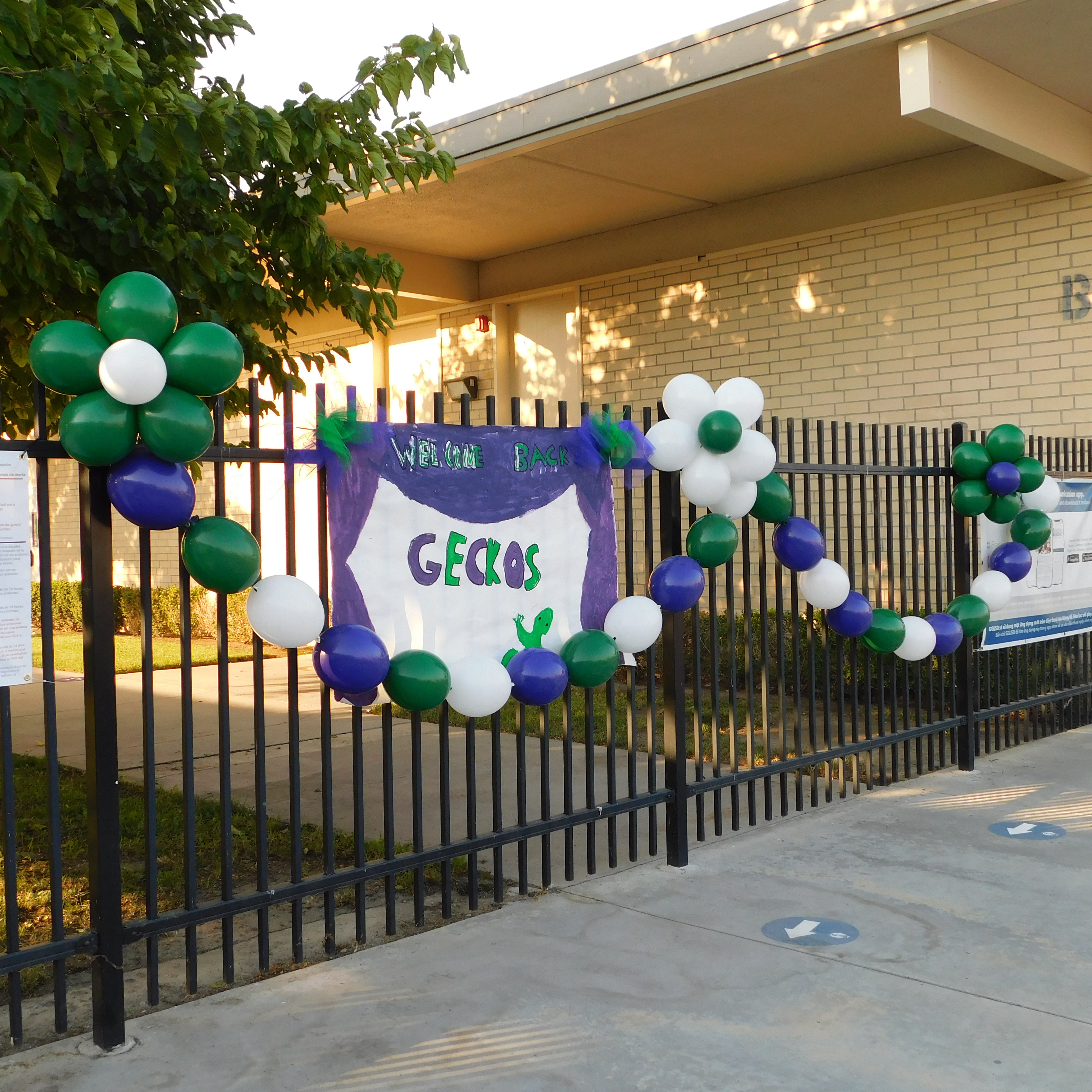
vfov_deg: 46.0
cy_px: 544
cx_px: 560
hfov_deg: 46.0
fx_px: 1285
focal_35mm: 36
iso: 125
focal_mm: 5.3
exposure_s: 1/200
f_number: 3.2
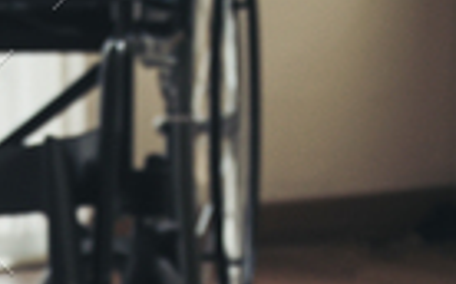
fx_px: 2359
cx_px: -116
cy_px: 632
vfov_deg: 6.6
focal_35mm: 190
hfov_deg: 10.8
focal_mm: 29
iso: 200
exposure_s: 1/400
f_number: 4
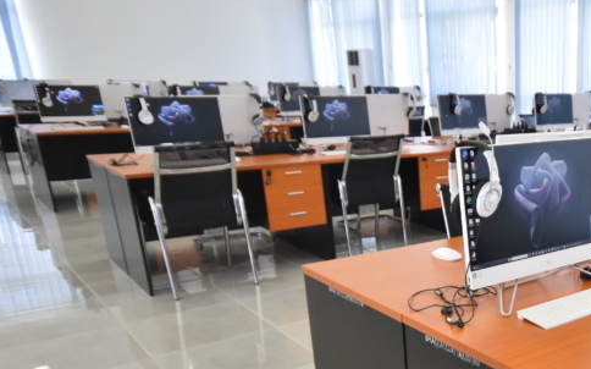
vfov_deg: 29.7
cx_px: 547
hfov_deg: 42.6
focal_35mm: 42
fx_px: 677
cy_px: 298
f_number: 4.5
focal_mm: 13
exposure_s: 1/60
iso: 1000
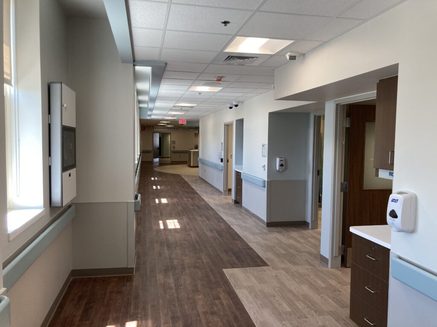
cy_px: 164
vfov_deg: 49.7
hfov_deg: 63.4
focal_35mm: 28
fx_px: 353
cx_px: 218
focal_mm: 3.99
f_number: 1.8
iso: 50
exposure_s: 1/120
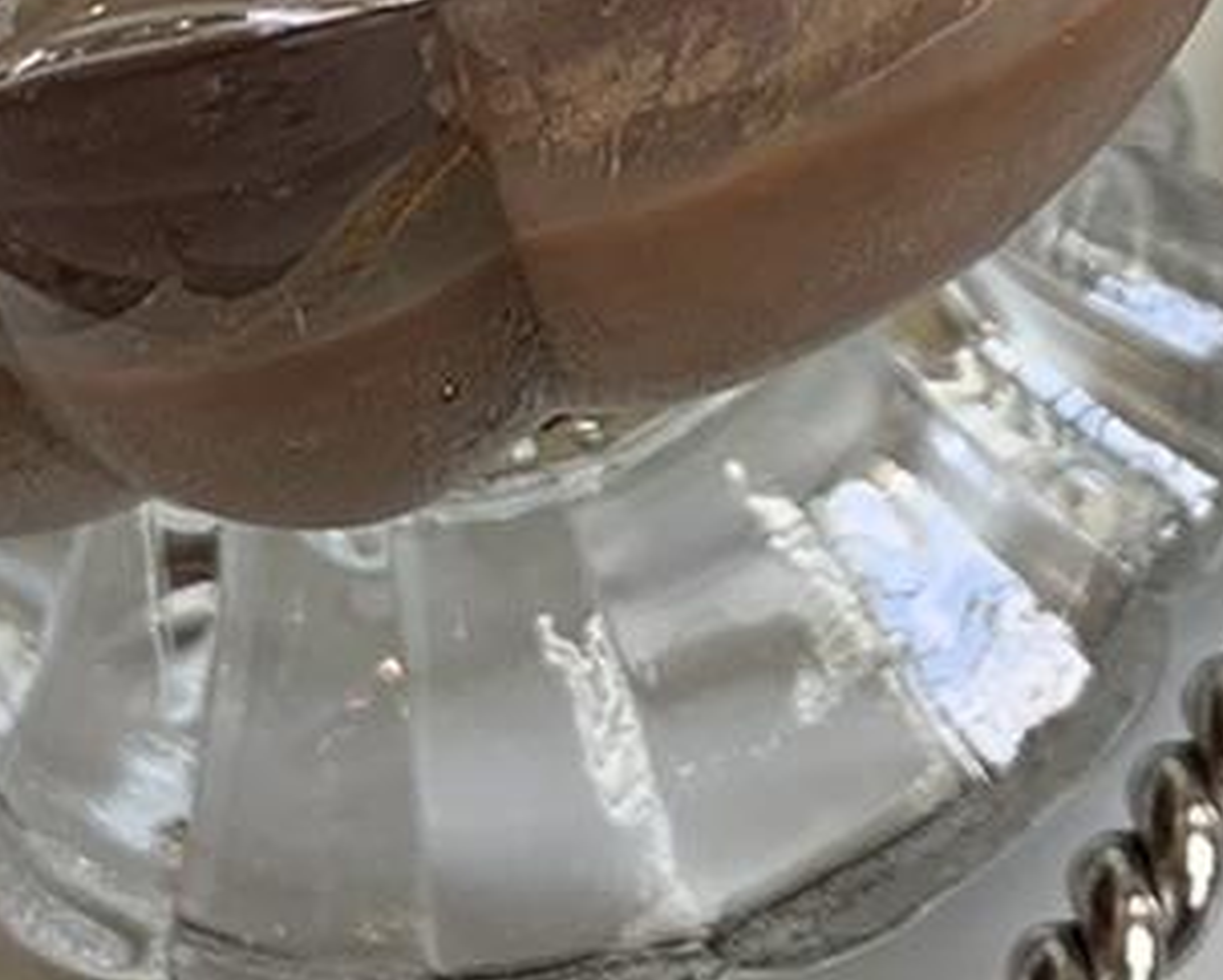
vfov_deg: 8.9
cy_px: -308
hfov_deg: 11.2
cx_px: 344
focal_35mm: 172
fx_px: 6230
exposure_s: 1/120
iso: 50
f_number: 1.8
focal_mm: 4.25
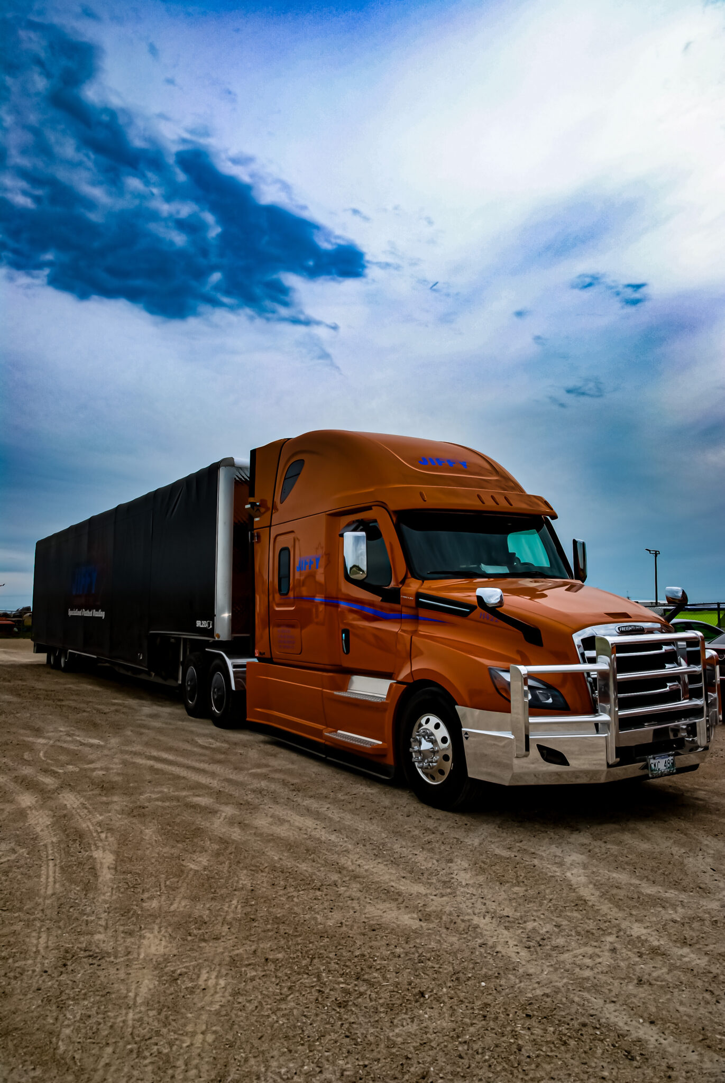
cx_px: 362
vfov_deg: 73.7
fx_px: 723
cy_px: 542
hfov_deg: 53.3
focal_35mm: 24
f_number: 8
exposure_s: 1/200
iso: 100
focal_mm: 16
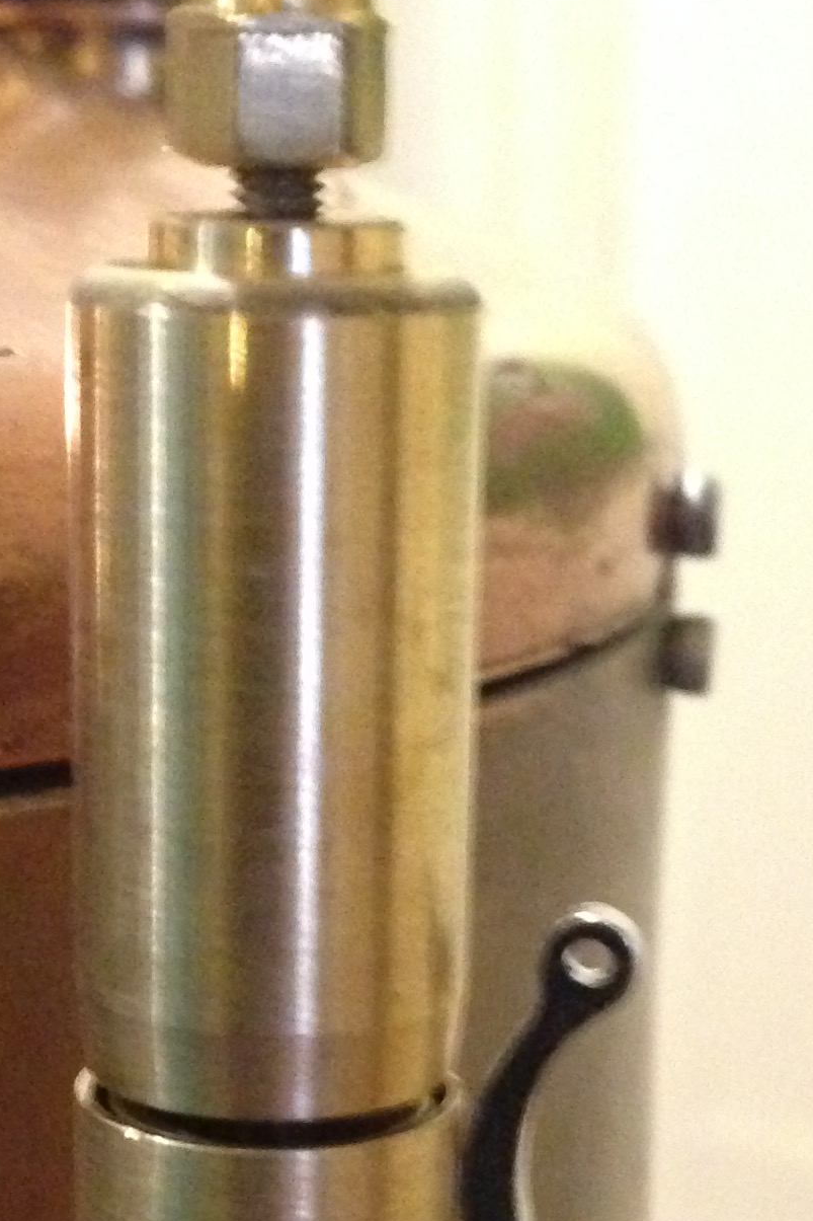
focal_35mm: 93
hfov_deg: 14.7
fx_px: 3151
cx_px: 376
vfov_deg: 21.5
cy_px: 1079
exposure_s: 1/15
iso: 800
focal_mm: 4.12
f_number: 2.4
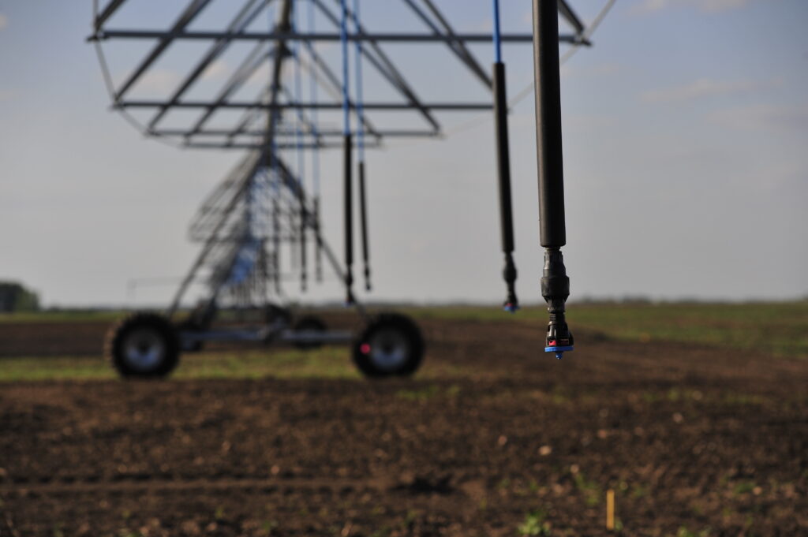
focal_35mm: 135
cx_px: 404
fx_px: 3027
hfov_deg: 15.2
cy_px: 268
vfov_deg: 10.1
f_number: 6.3
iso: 320
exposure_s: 1/2000
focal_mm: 135
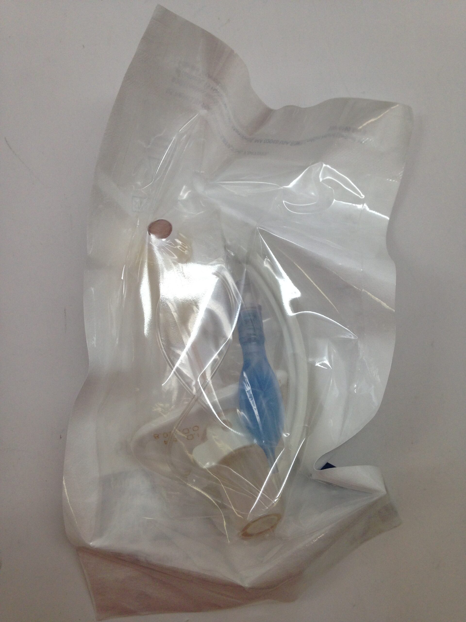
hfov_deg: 42.9
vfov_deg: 55.4
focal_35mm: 33
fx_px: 592
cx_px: 233
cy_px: 311
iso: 80
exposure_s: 1/120
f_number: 2.4
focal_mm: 4.12
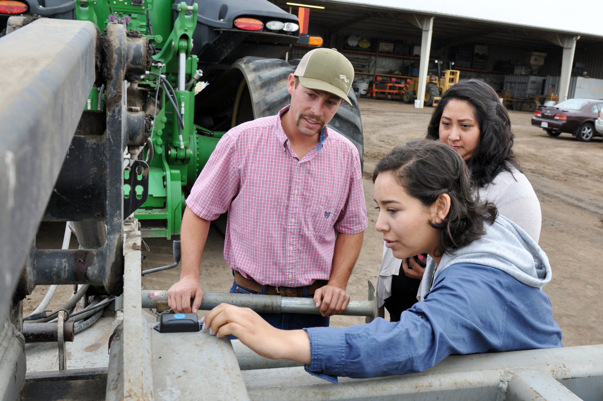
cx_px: 302
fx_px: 602
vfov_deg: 36.8
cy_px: 200
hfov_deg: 53.2
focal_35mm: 36
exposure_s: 1/160
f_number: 6.3
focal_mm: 24
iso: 320
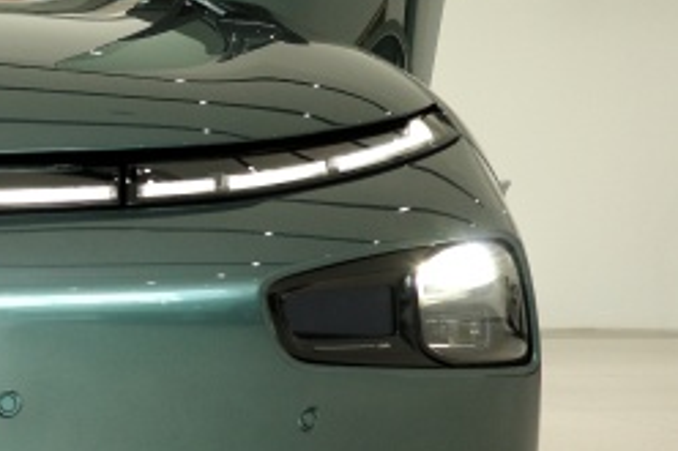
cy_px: 119
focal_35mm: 129
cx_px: -385
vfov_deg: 10.6
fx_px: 2428
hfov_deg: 14.6
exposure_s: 1/200
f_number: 4.5
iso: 250
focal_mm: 26
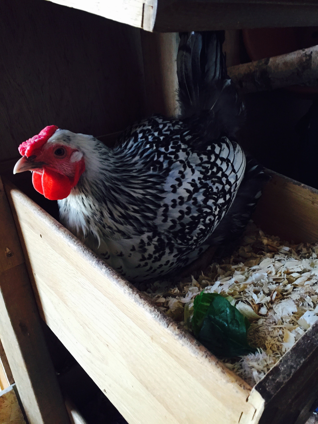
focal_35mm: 29
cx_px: 159
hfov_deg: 48.2
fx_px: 355
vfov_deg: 61.7
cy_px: 212
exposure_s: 1/30
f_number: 2.2
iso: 160
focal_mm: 4.15
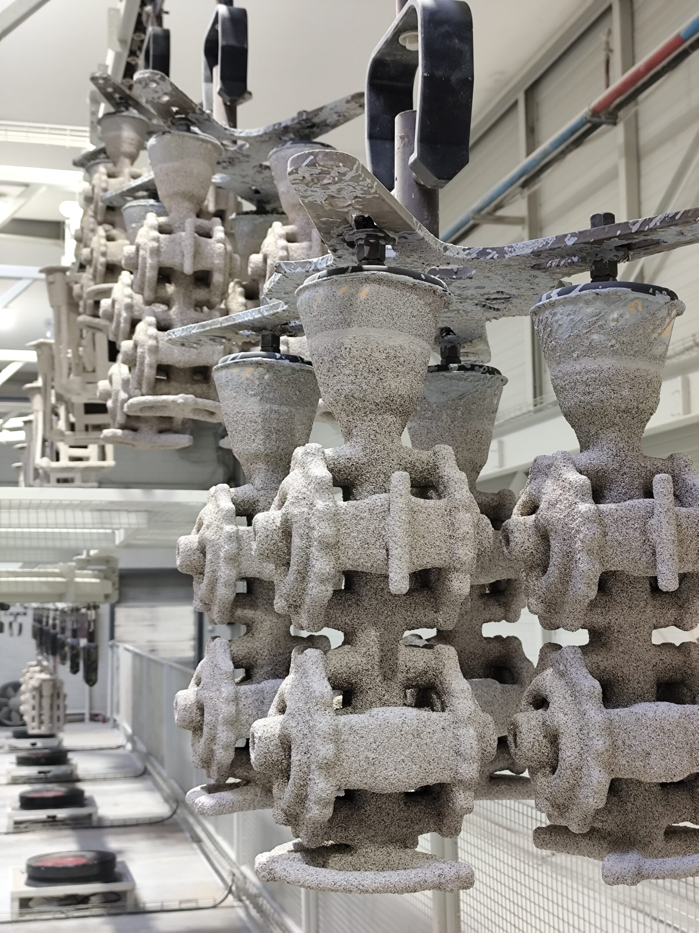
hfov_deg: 31.5
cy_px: 466
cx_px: 350
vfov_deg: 41.2
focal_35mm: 46
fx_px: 1239
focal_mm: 6.19
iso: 320
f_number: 1.65
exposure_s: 1/25
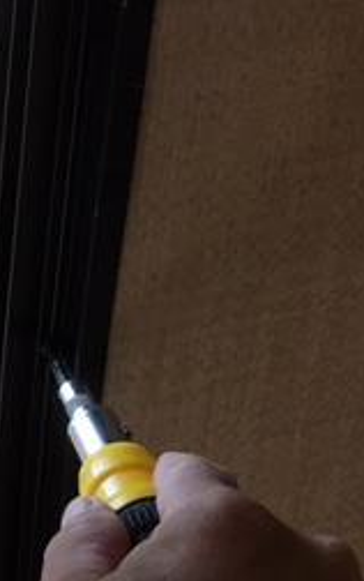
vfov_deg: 26.4
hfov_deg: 15.2
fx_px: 1235
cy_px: 327
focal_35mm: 78
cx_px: -223
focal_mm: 4.15
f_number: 2.2
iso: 40
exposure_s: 1/30
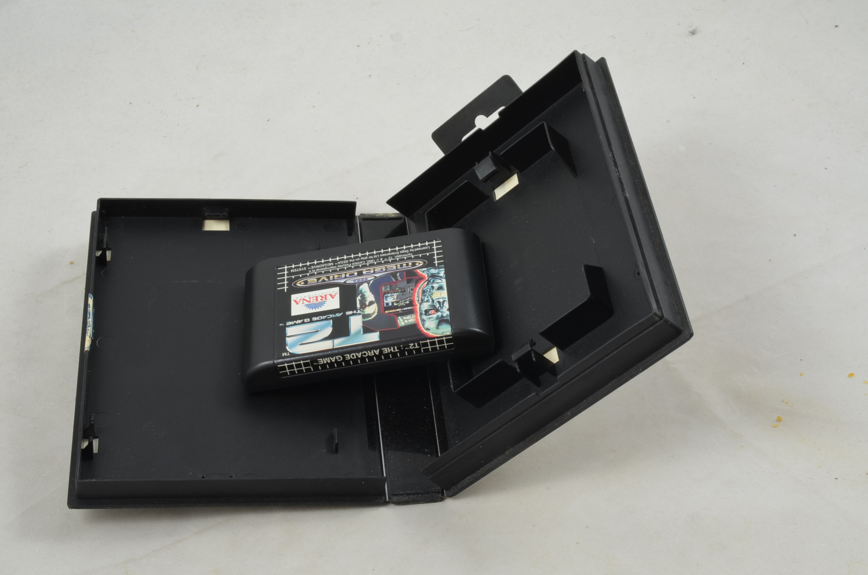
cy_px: 288
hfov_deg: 33.5
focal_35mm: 60
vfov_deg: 22.5
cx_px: 434
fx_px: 1444
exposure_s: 1.3
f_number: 20
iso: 100
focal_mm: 40
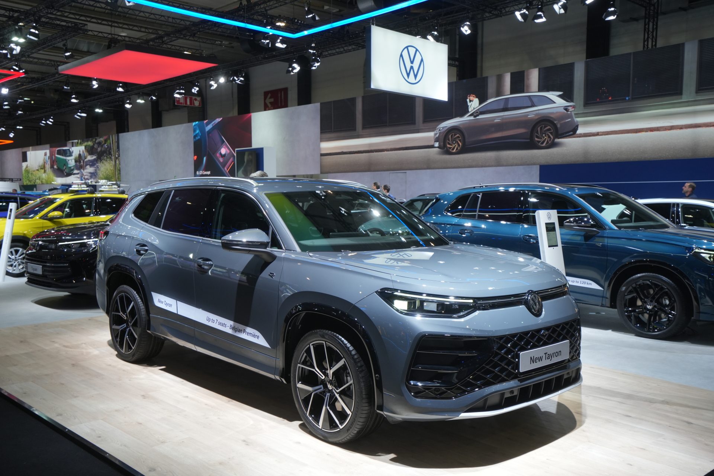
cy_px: 238
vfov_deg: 37.9
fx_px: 694
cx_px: 357
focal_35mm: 35
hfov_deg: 54.4
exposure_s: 1/80
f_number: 8
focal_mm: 35
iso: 800
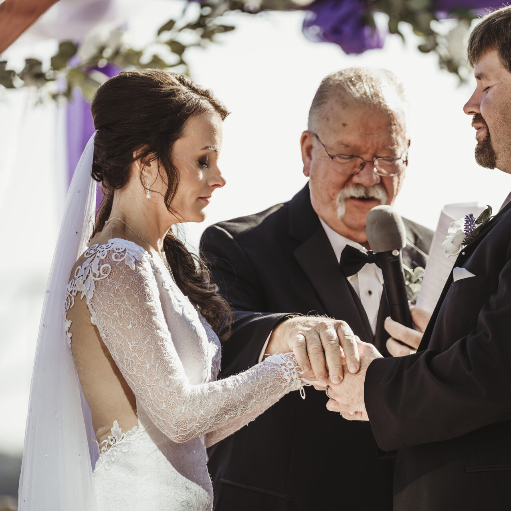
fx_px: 4276
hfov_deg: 6.8
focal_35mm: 256
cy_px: 256
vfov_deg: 6.8
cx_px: 321
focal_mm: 200
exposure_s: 1/320
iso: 64
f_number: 3.2
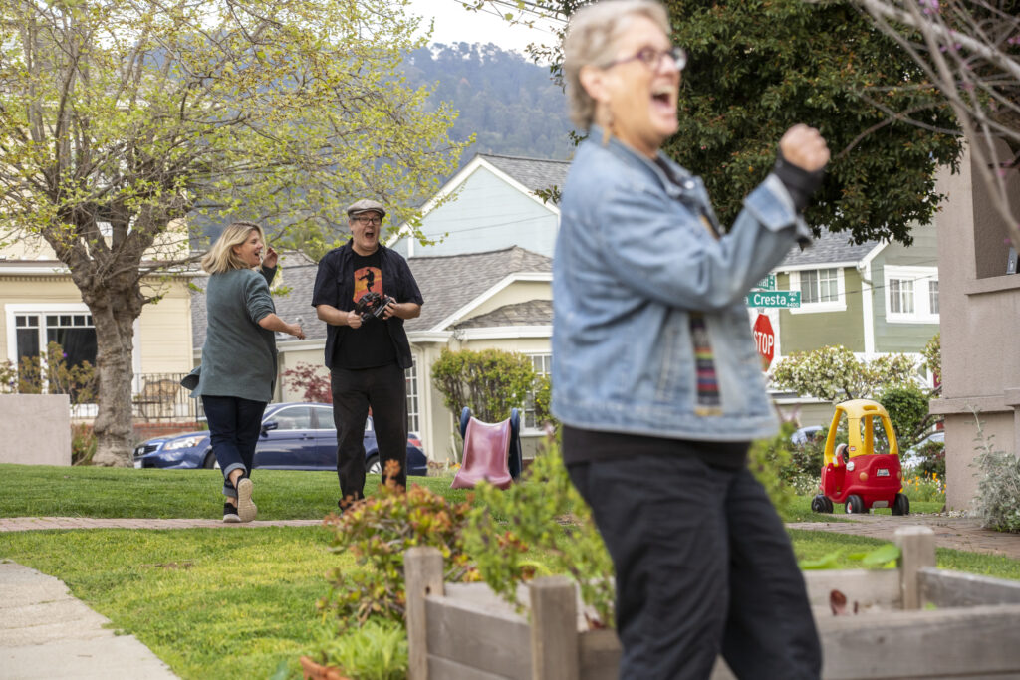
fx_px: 3542
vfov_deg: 11.0
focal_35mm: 125
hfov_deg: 16.4
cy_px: 340
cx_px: 510
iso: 1000
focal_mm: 125
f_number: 7.1
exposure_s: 1/400
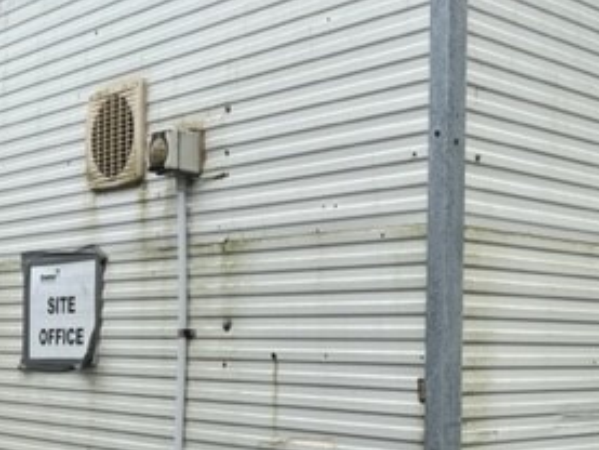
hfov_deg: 31.7
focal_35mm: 60
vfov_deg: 24.2
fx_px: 1039
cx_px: 441
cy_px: 329
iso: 50
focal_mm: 5.1
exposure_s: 1/1294
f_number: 1.6
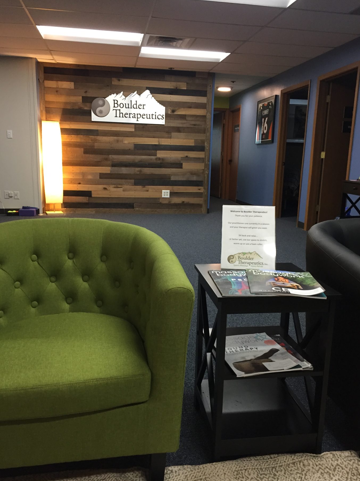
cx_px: 182
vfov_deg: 60.0
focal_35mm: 30
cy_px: 243
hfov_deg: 46.8
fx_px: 416
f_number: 2.2
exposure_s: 1/30
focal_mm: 4.15
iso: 125
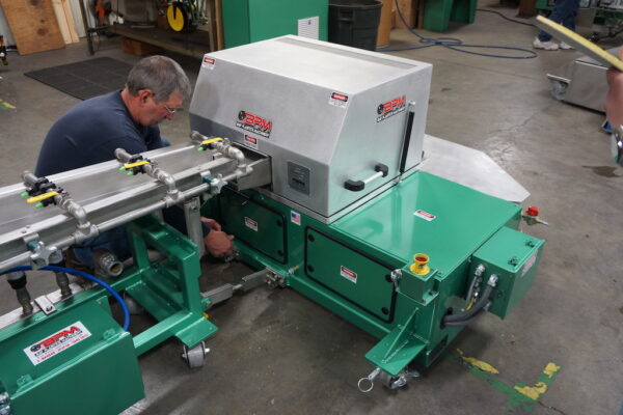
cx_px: 312
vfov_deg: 43.6
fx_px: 519
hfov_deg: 61.9
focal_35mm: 30
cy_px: 208
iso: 640
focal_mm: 20
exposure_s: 1/60
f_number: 4
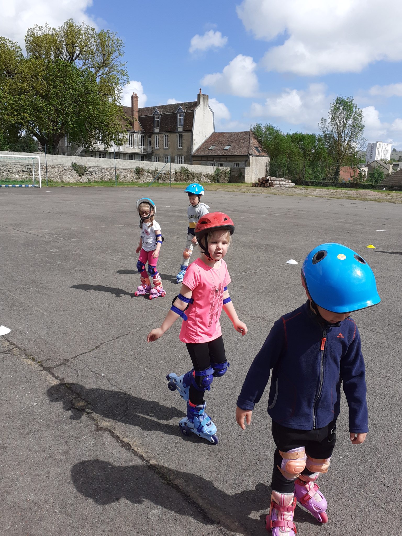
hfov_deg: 51.4
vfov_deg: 65.3
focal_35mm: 27
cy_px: 268
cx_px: 201
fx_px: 418
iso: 40
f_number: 1.9
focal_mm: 3.6
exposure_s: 1/1976
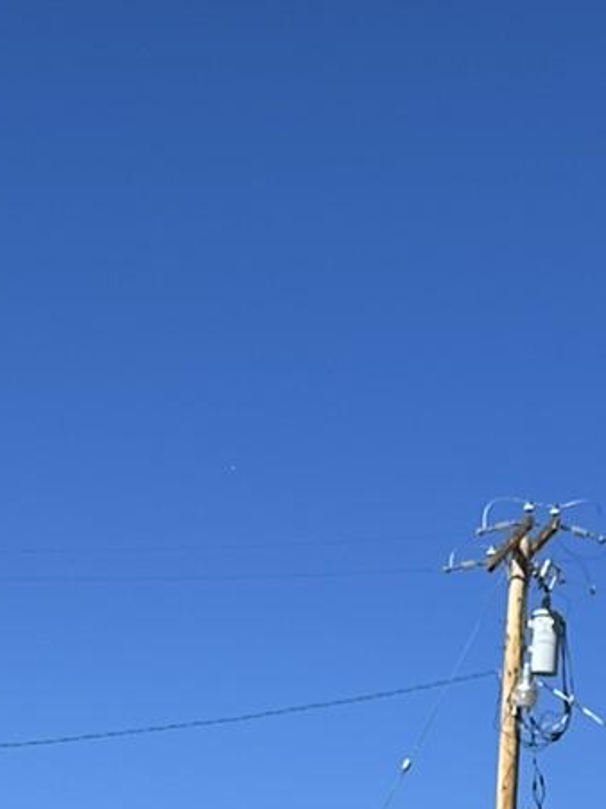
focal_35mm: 109
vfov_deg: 15.4
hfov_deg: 13.5
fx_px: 2545
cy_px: 1478
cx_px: 552
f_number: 1.78
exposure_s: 1/4762
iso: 80
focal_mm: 6.86
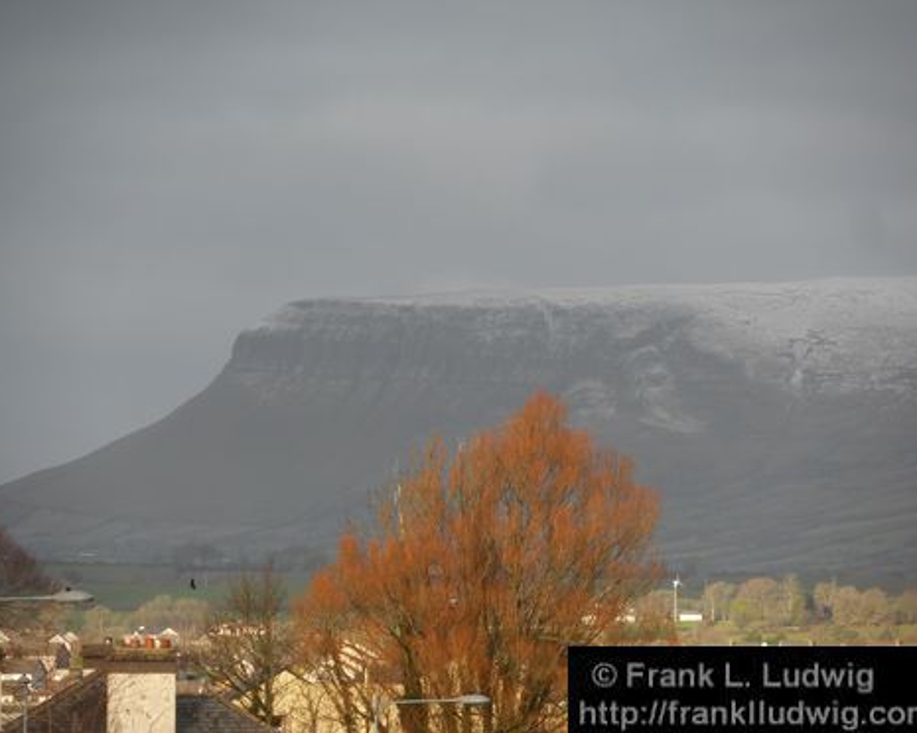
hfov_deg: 6.0
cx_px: 450
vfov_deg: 4.8
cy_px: 366
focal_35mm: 321
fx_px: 8712
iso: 80
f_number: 5.2
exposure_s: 1/250
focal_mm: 49.7
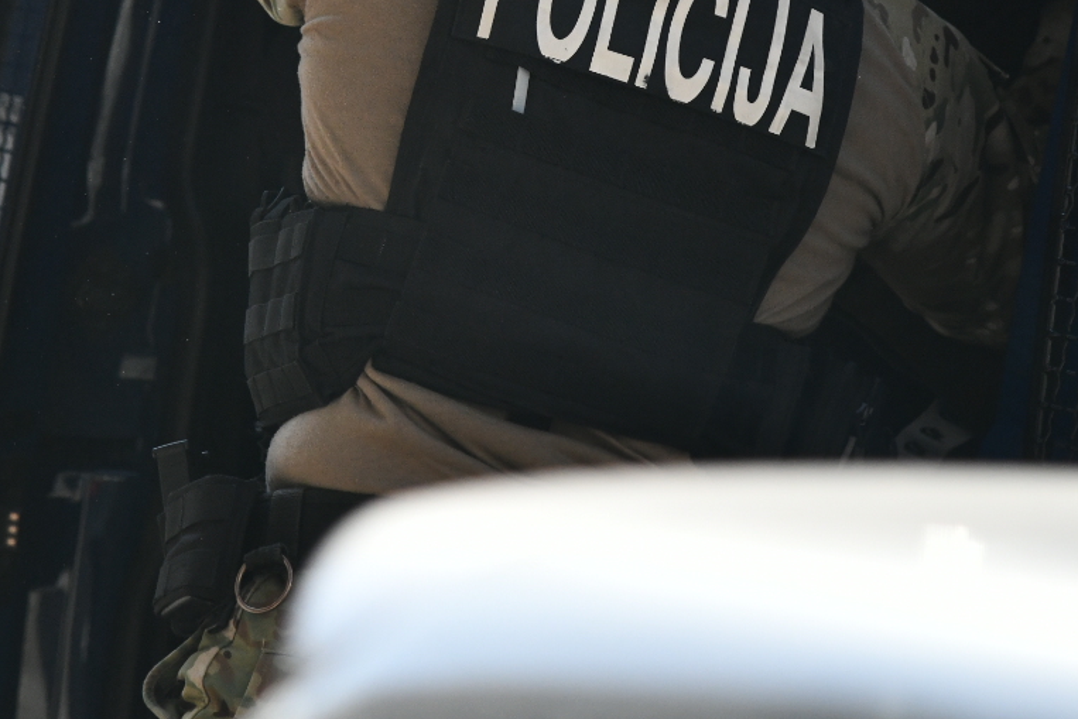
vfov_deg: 6.1
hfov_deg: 9.2
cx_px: 384
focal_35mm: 223
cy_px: -31
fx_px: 6678
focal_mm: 105
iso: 1600
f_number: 4
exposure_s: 1/8000
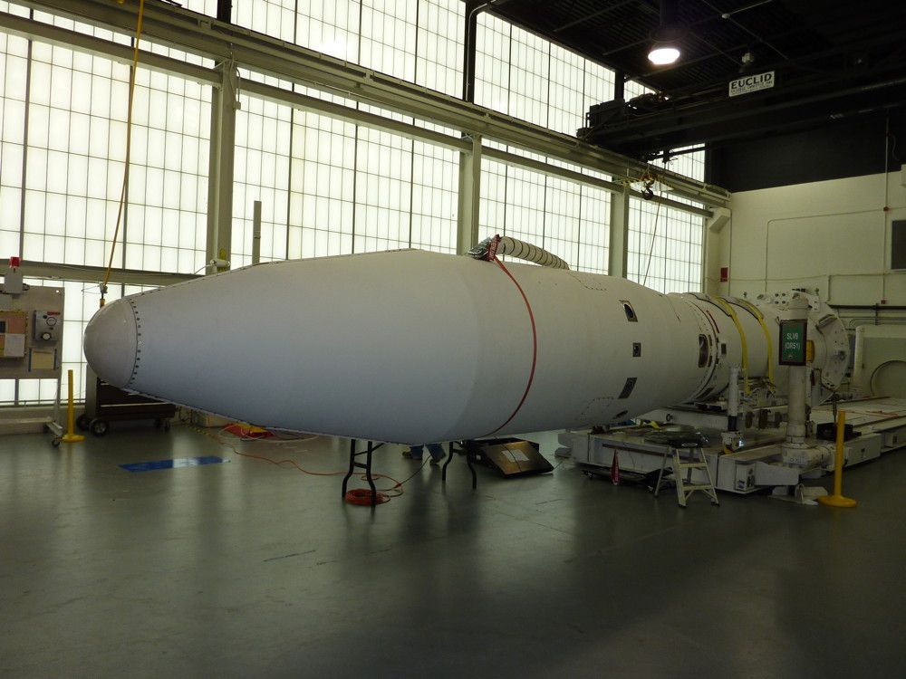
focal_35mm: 25
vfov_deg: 54.9
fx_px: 654
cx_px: 453
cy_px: 340
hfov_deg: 69.4
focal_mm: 4.1
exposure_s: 1/30
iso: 125
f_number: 3.3
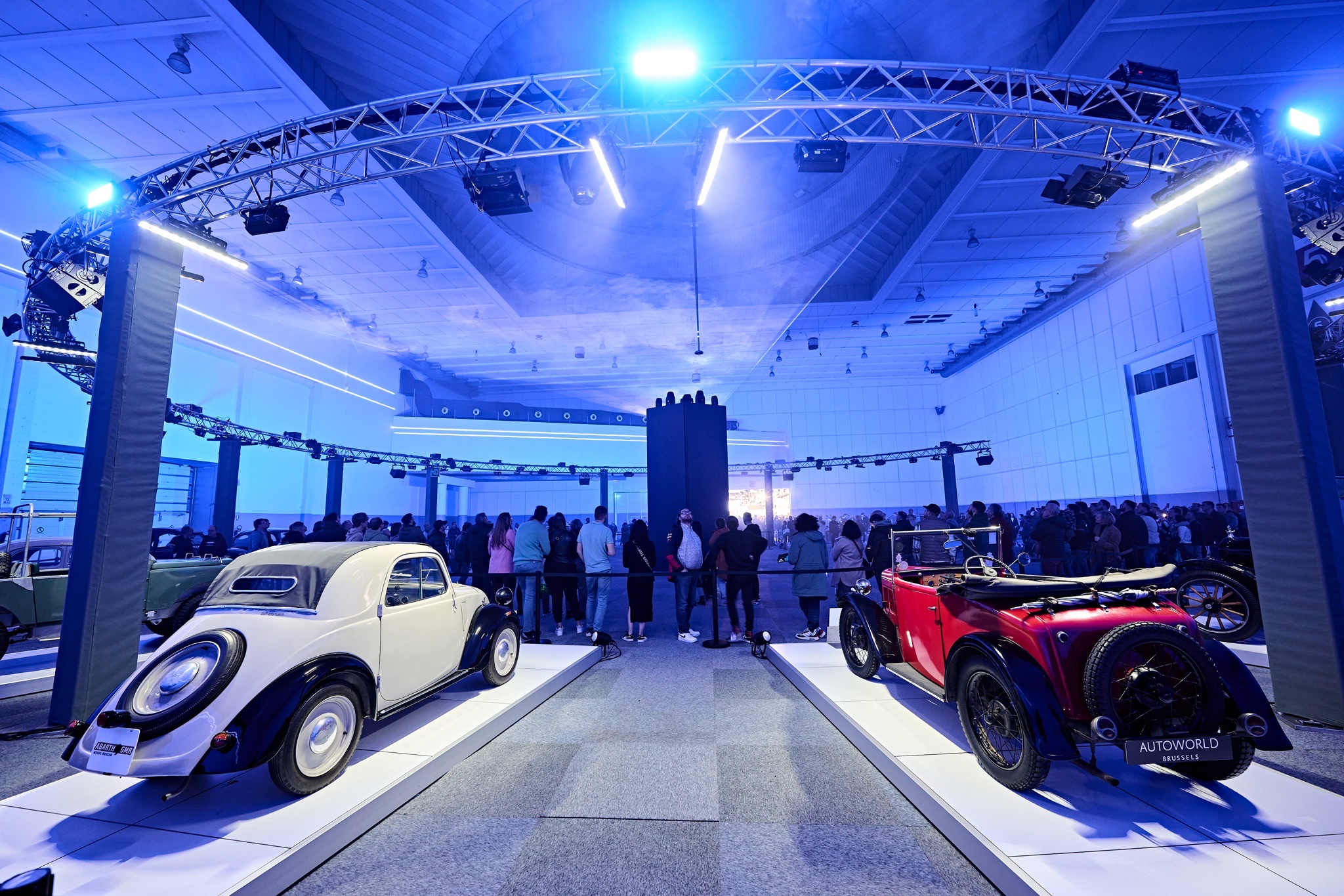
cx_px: 672
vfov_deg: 81.2
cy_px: 448
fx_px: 523
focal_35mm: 14
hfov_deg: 104.3
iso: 1250
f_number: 3.5
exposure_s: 1/10
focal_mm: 14
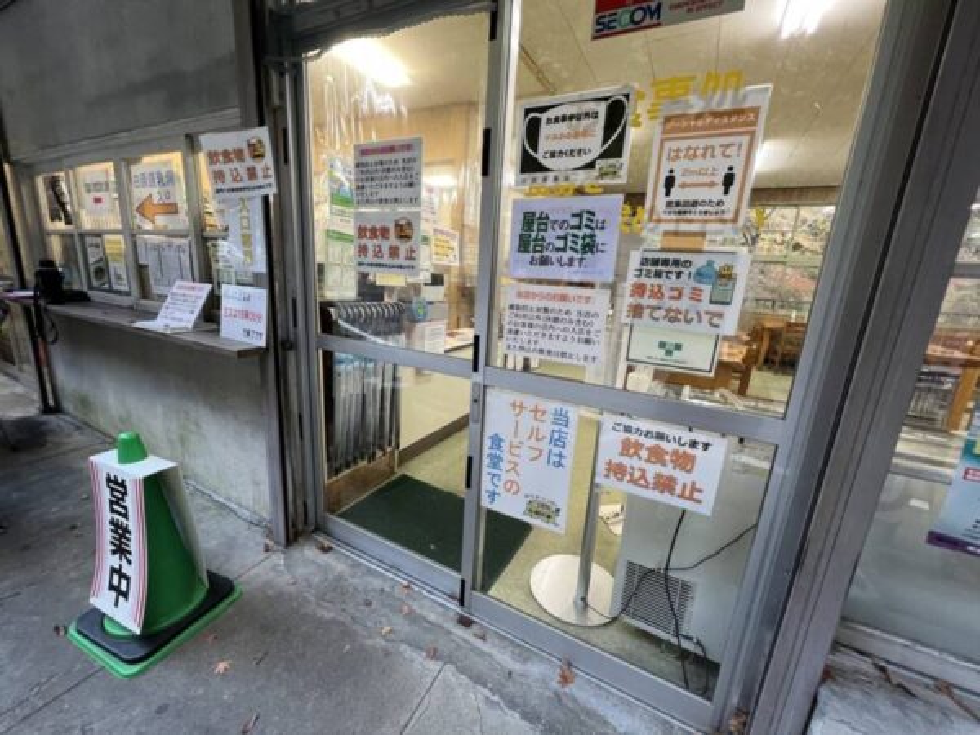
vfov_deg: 89.9
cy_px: 368
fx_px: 368
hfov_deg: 106.2
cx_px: 490
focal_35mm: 13
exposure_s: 1/50
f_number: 1.8
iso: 125
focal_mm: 1.57
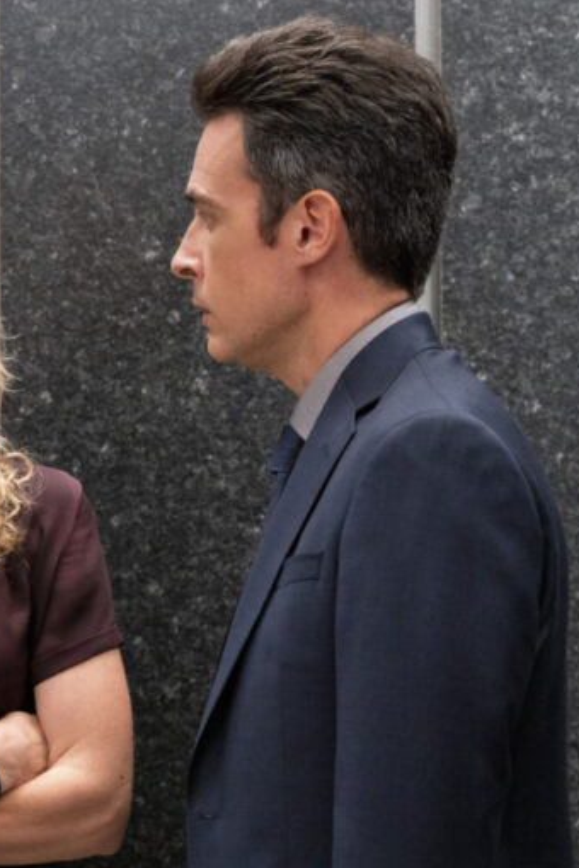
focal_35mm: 128
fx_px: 3088
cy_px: 434
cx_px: 114
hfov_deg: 10.7
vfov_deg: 16.0
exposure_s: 1/125
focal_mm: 85
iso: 12800
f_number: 5.6
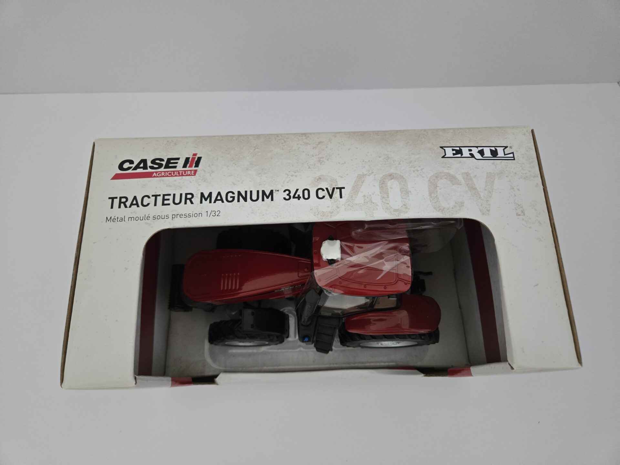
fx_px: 412
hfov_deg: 73.9
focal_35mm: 23
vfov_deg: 58.9
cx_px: 310
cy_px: 232
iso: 800
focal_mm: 5.4
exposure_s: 1/60
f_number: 1.8
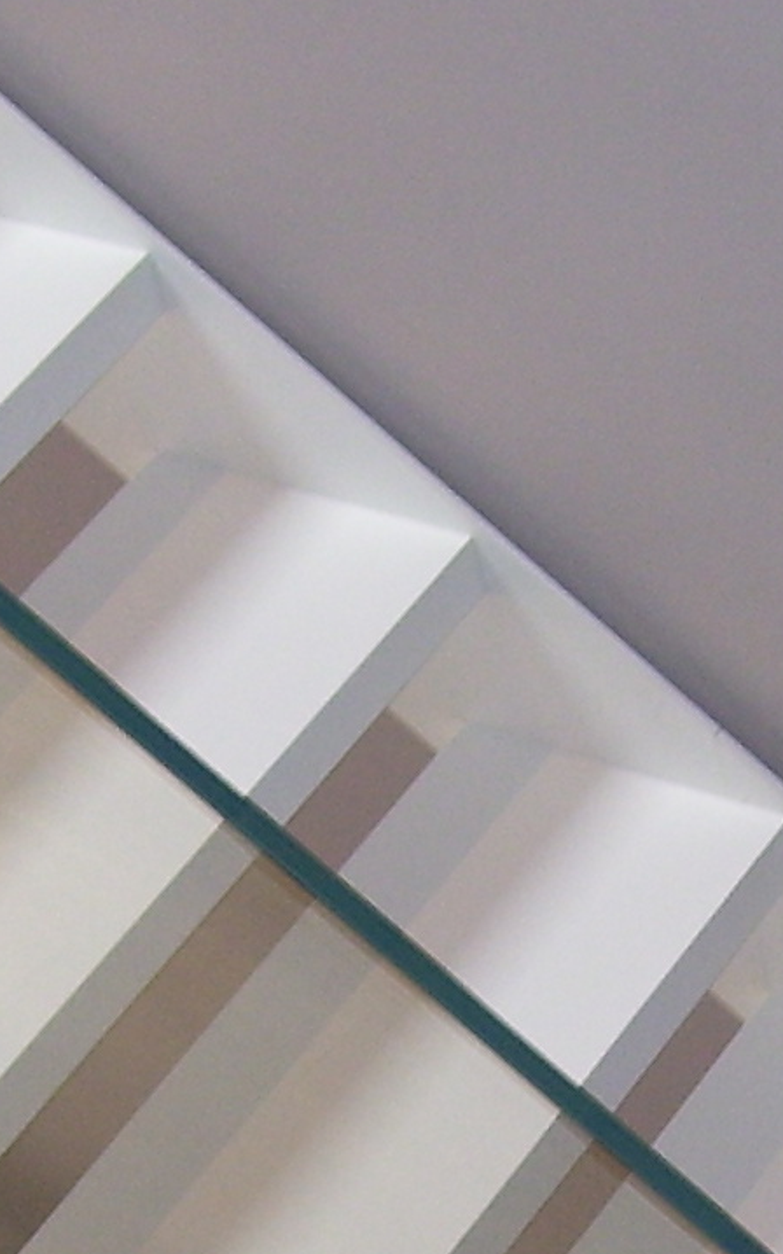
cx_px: 537
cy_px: 1417
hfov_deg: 9.3
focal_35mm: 141
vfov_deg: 14.5
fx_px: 4815
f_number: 2.7
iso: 80
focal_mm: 6
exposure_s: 1/60
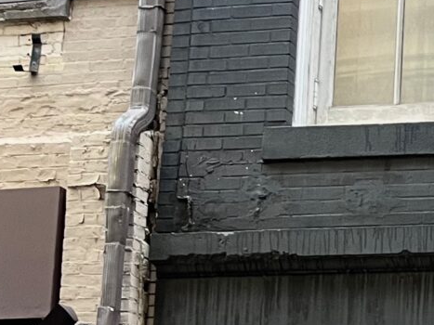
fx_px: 1429
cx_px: 866
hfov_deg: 14.4
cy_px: 625
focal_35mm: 114
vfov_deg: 11.8
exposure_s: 1/60
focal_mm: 5.1
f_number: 1.6
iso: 200
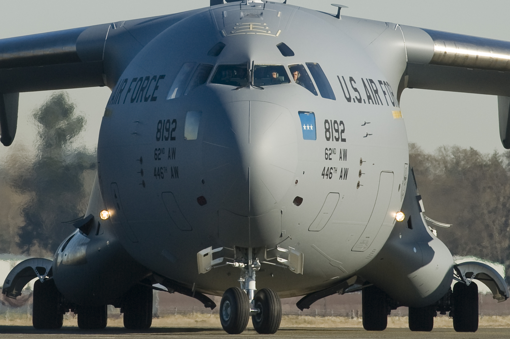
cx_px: 255
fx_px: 4247
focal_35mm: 300
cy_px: 170
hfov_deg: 6.9
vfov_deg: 4.6
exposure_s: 1/1000
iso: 200
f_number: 8
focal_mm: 300
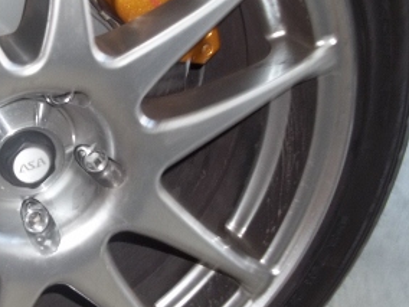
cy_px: 150
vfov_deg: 20.4
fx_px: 851
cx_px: 1
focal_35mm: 72
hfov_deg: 25.7
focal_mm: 5.7
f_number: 2.9
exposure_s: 1/30
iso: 64
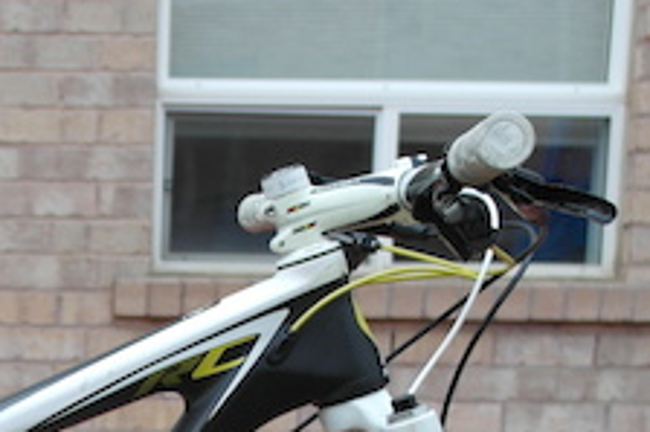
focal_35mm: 107
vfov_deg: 12.1
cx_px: -99
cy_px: 662
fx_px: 1930
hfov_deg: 18.3
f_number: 3.5
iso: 400
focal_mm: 20
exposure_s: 1/50
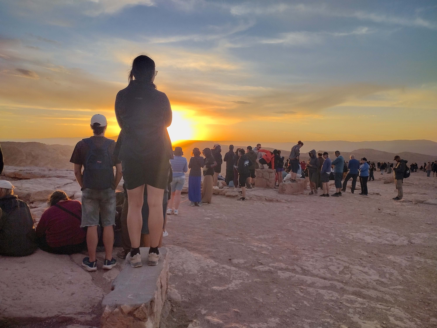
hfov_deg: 65.3
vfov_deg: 51.4
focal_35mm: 27
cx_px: 218
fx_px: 341
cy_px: 164
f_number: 1.7
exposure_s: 1/1600
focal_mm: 4.71
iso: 100
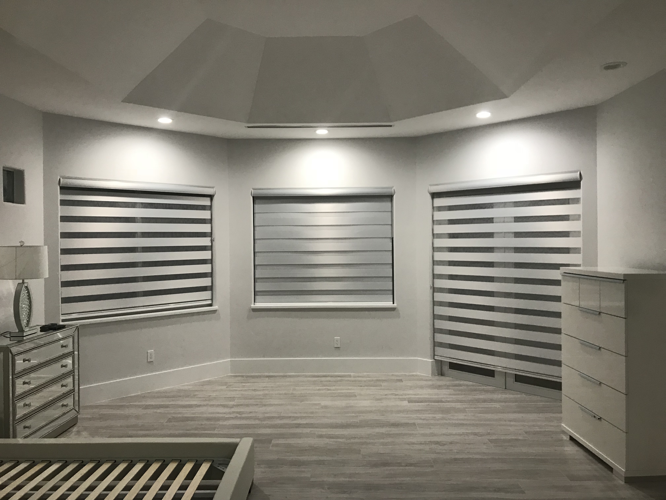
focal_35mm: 28
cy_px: 250
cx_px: 333
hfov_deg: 63.4
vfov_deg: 49.7
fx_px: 539
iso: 32
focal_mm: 3.99
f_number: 1.8
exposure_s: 1/30
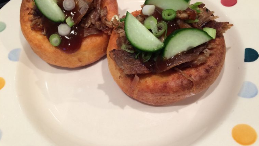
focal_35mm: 32
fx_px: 220
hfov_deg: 61.0
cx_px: 128
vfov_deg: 36.5
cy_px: 53
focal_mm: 4.15
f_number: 2.2
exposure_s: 1/33
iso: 80
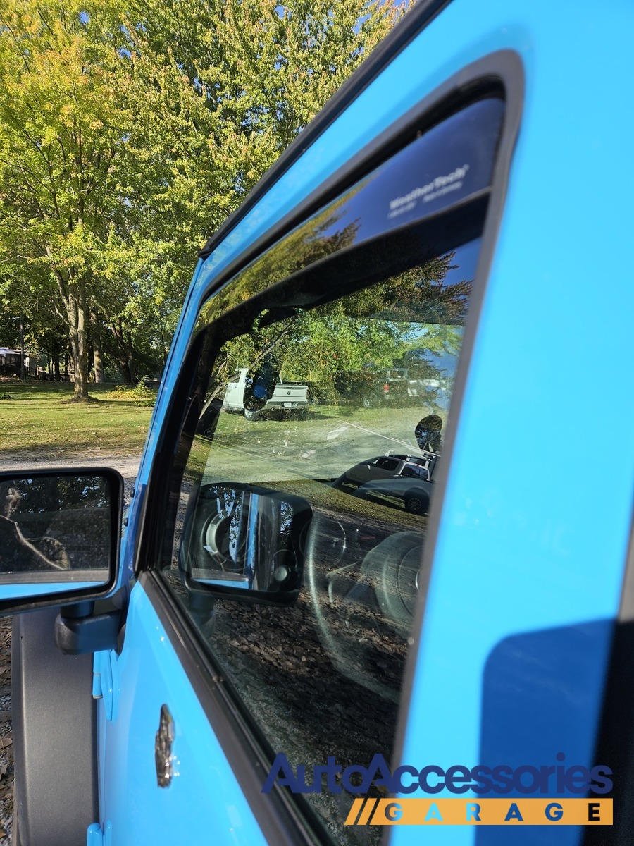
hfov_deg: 58.9
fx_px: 562
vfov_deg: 73.9
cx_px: 317
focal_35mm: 23
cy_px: 423
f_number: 1.8
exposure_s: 1/900
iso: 25
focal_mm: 5.4
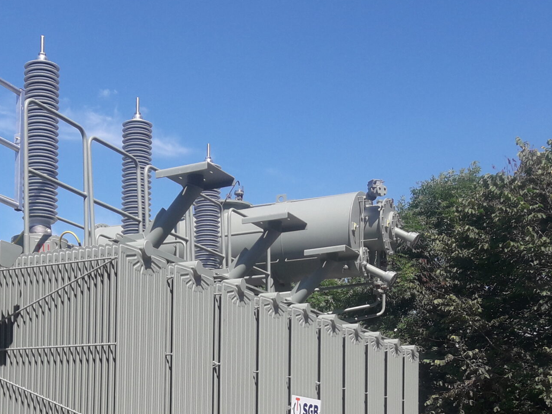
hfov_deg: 34.0
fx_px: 893
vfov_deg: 25.1
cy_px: 394
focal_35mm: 56
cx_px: 175
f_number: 1.9
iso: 40
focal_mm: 3.7
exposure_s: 1/1488
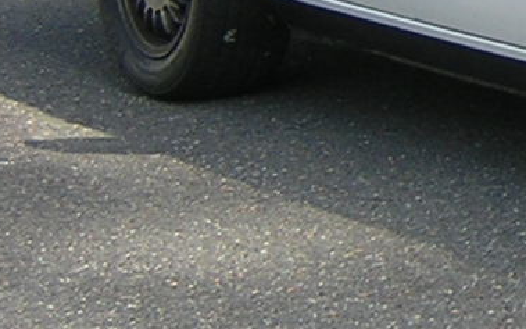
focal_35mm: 161
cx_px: 1059
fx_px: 2308
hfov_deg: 11.6
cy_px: -93
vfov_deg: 8.1
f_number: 2.6
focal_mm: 4.7
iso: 100
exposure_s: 1/441
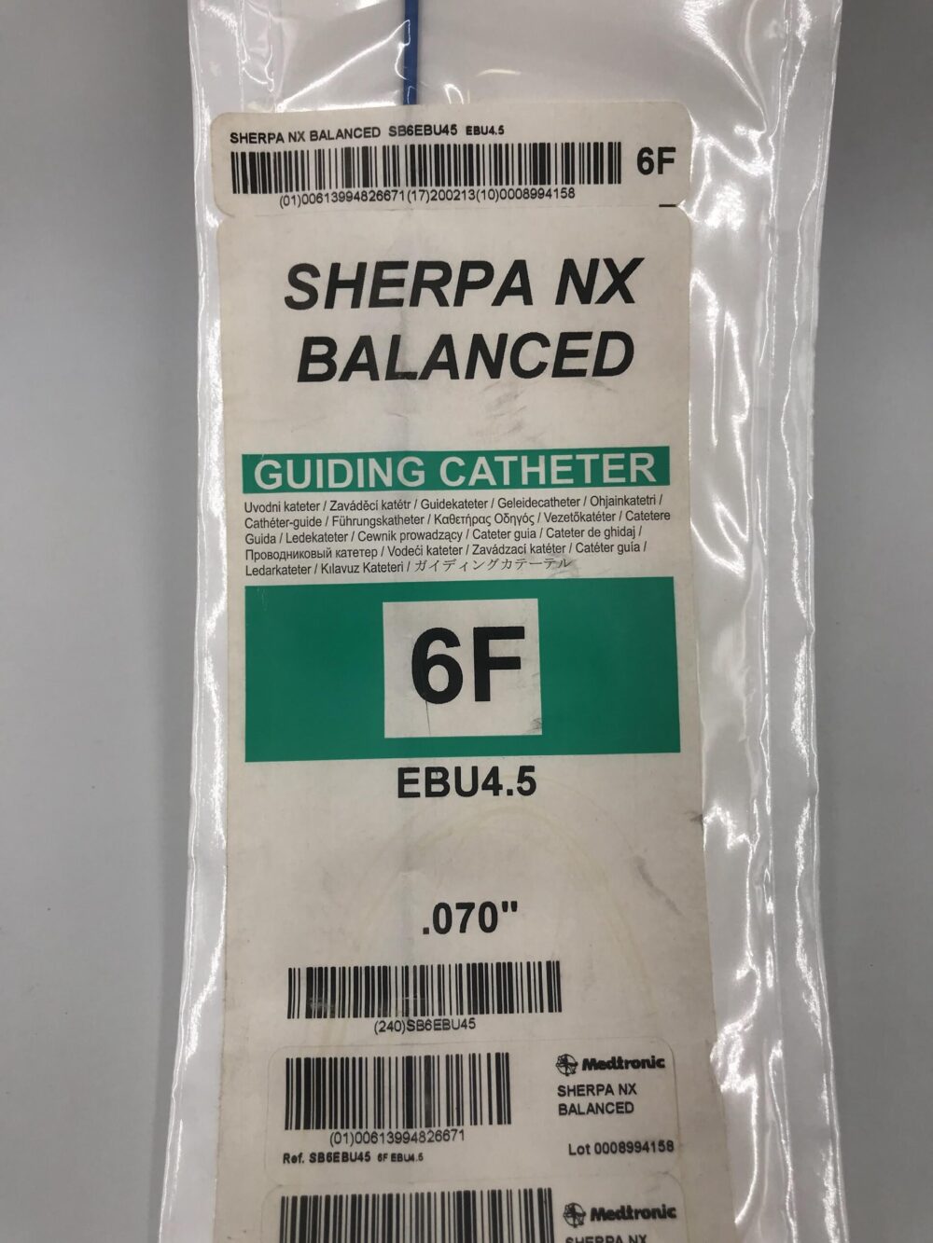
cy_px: 622
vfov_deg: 63.4
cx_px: 466
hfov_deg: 49.8
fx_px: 1006
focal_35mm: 28
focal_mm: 3.99
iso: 20
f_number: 1.8
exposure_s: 1/251
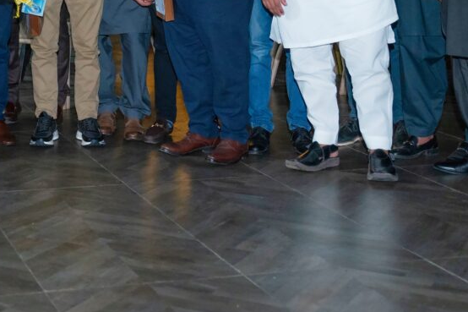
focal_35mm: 87
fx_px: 1136
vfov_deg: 14.9
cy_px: -103
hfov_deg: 22.8
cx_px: 57
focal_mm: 31.5
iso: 1000
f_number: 2.8
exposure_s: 1/160
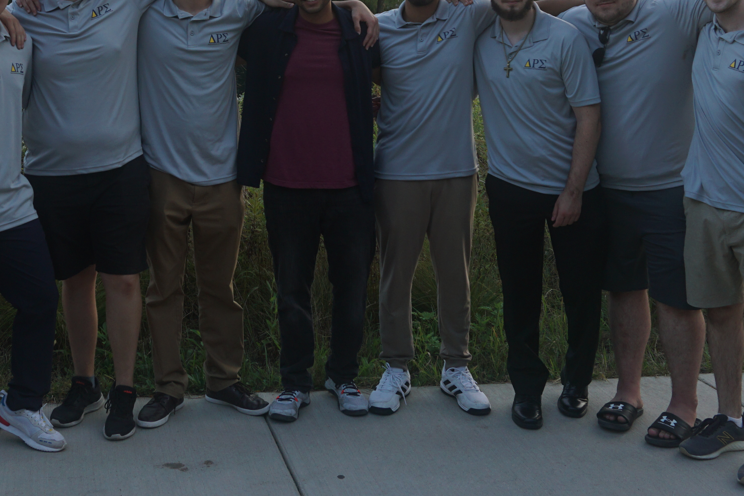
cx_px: 182
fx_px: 1261
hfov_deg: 32.2
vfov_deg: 21.4
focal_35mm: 61
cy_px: -5
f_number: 5.6
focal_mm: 20
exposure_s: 1/80
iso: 200
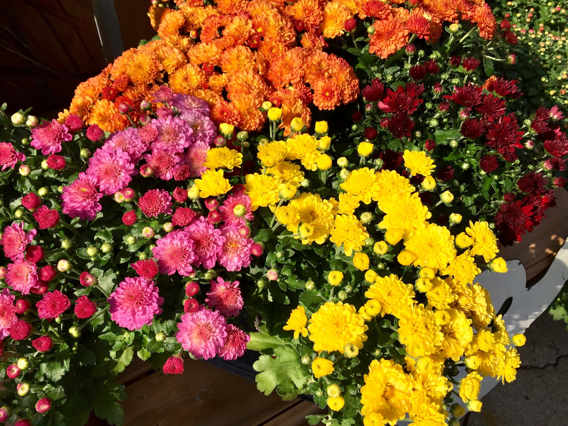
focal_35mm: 29
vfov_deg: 48.2
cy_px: 213
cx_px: 284
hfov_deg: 61.7
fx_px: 476
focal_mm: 4.15
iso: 32
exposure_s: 1/2639
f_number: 2.2
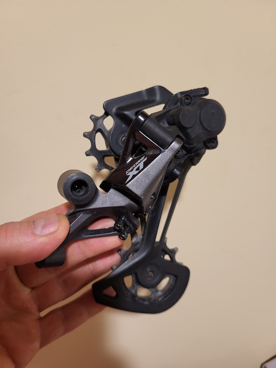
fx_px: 276
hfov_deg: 53.1
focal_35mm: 26
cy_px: 184
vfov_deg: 67.3
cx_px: 138
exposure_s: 1/40
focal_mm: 5.4
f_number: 1.8
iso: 250
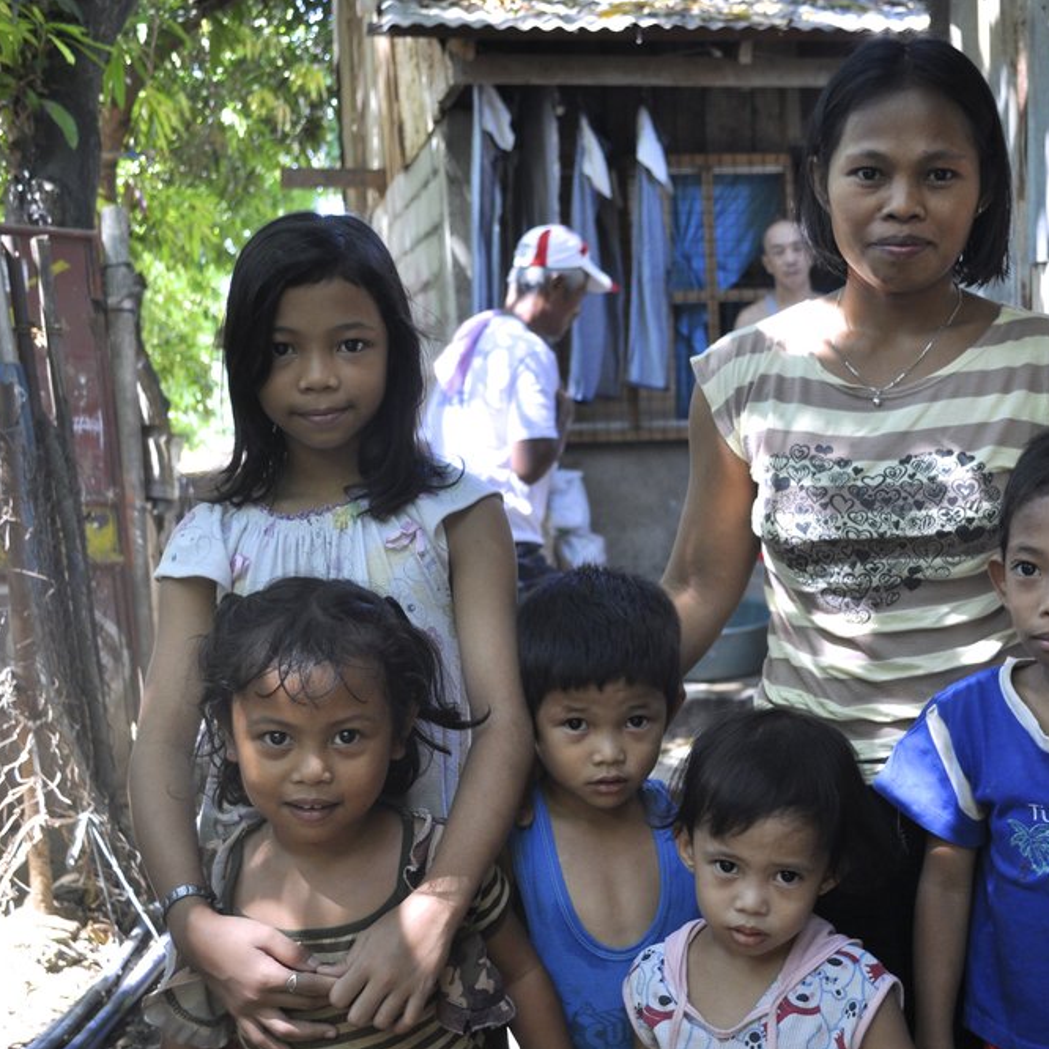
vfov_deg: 36.1
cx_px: 739
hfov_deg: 35.5
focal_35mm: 47
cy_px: 534
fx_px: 1611
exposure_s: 1/80
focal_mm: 24
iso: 400
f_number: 4.5
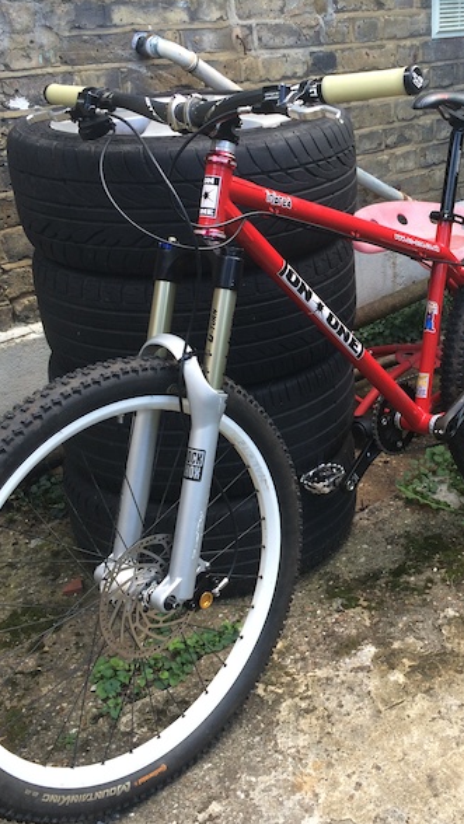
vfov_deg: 47.3
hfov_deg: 27.0
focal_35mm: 43
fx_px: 940
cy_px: 418
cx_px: 395
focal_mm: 4.15
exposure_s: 1/102
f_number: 2.2
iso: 32
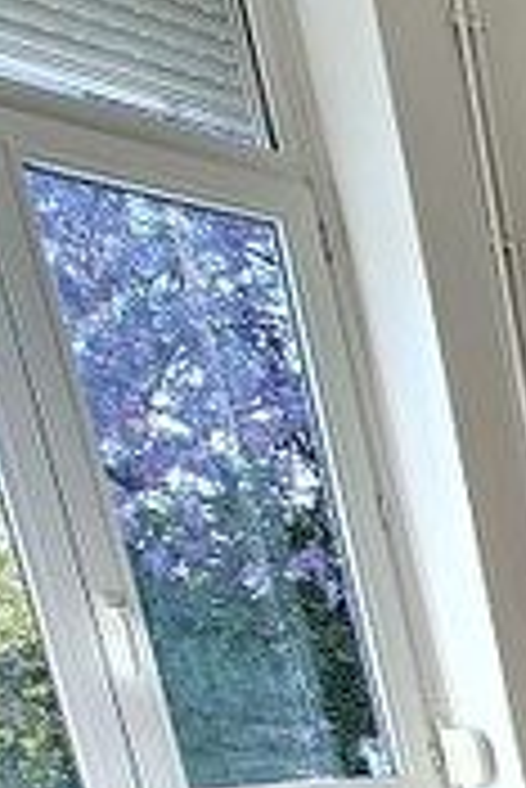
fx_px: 1181
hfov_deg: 16.7
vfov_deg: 29.5
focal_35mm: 54
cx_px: 1128
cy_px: 1029
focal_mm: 1.74
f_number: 2.2
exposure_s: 1/50
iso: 40
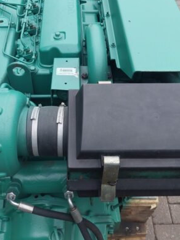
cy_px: 84
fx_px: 256
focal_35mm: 37
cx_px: 77
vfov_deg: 49.4
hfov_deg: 38.6
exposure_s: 1/100
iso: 64
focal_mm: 5.23
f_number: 1.8
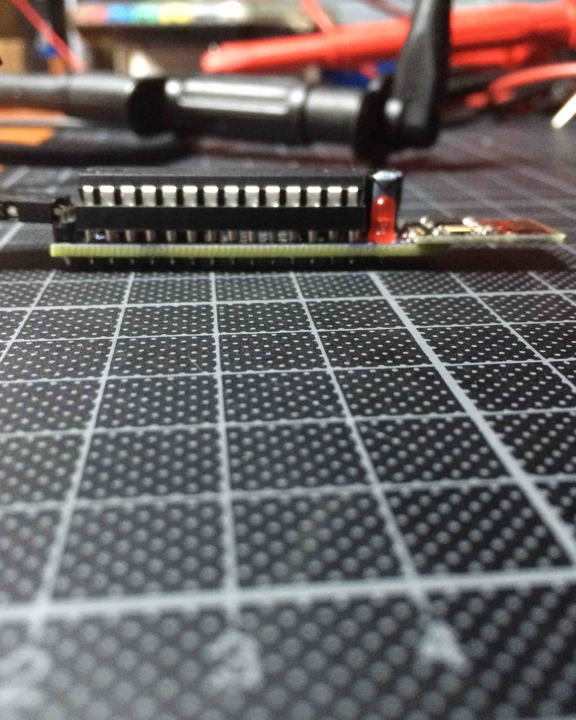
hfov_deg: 44.5
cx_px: 281
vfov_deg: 54.1
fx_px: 703
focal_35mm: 33
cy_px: 400
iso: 320
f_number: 2.2
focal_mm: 4.15
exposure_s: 1/17
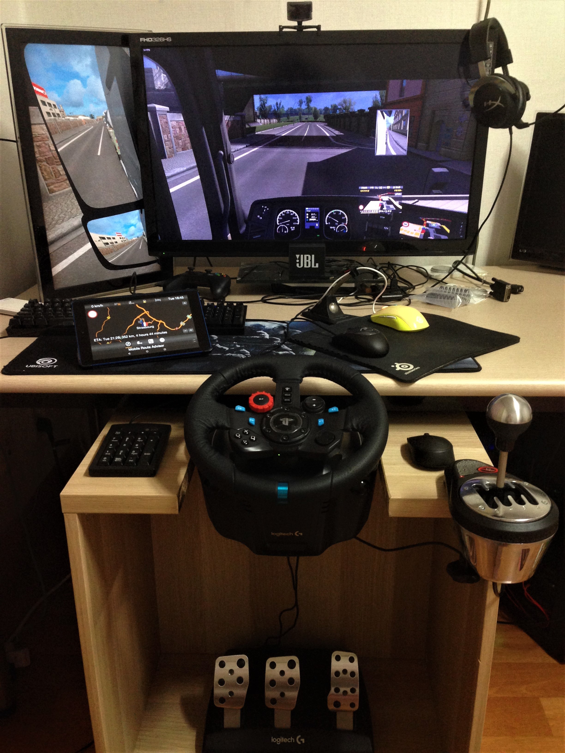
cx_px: 282
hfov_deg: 42.9
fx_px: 718
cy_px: 376
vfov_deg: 55.4
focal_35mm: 33
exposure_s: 1/20
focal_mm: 4.12
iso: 200
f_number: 2.4
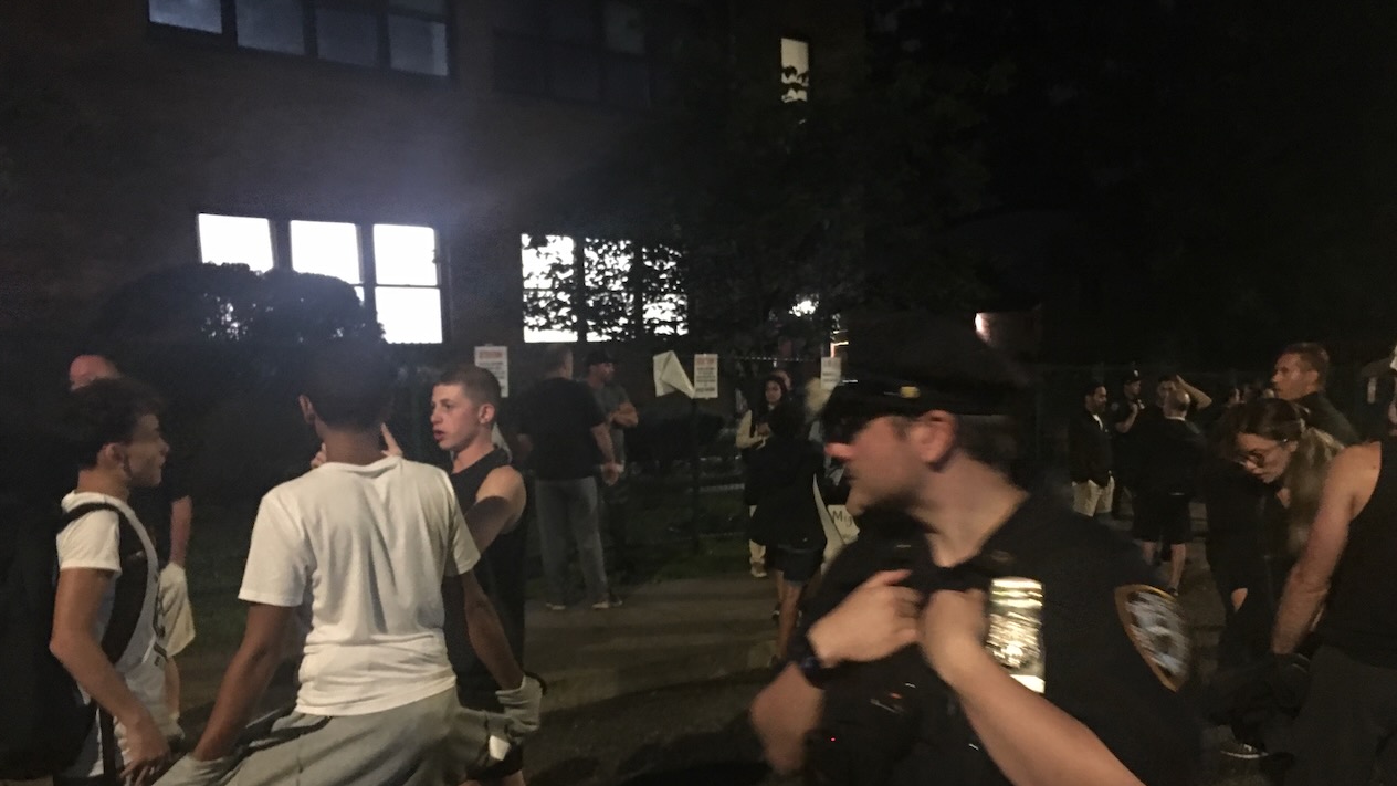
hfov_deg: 61.0
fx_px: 1185
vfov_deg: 36.4
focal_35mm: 32
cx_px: 698
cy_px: 504
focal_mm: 4.15
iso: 200
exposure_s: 1/4
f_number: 2.2
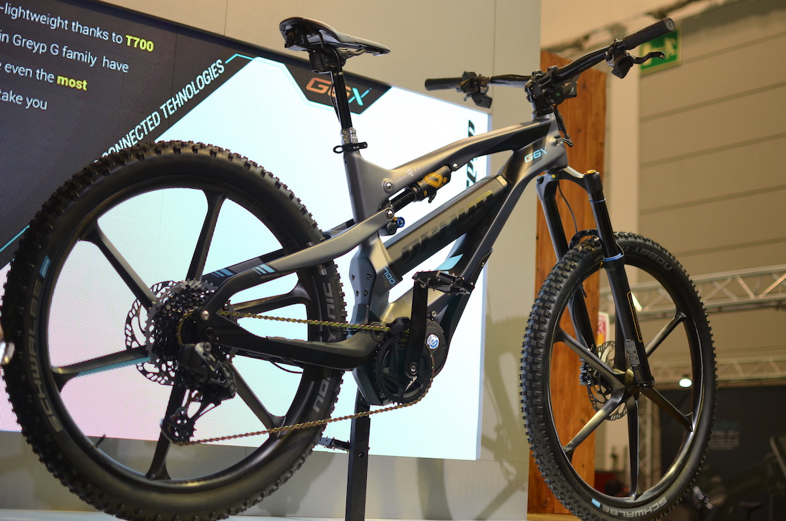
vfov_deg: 25.6
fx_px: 1144
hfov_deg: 37.9
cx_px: 393
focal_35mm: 52
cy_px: 260
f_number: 1.8
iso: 320
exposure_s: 1/400
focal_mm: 35
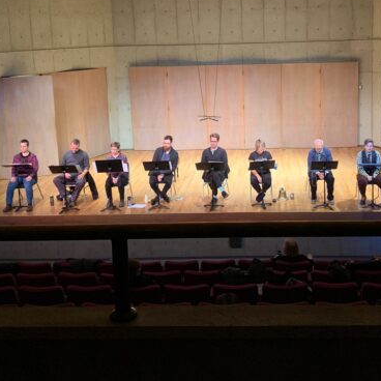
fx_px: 598
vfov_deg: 35.1
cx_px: 244
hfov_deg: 35.1
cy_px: 134
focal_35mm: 48
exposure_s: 1/60
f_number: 1.8
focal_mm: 4.25
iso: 160
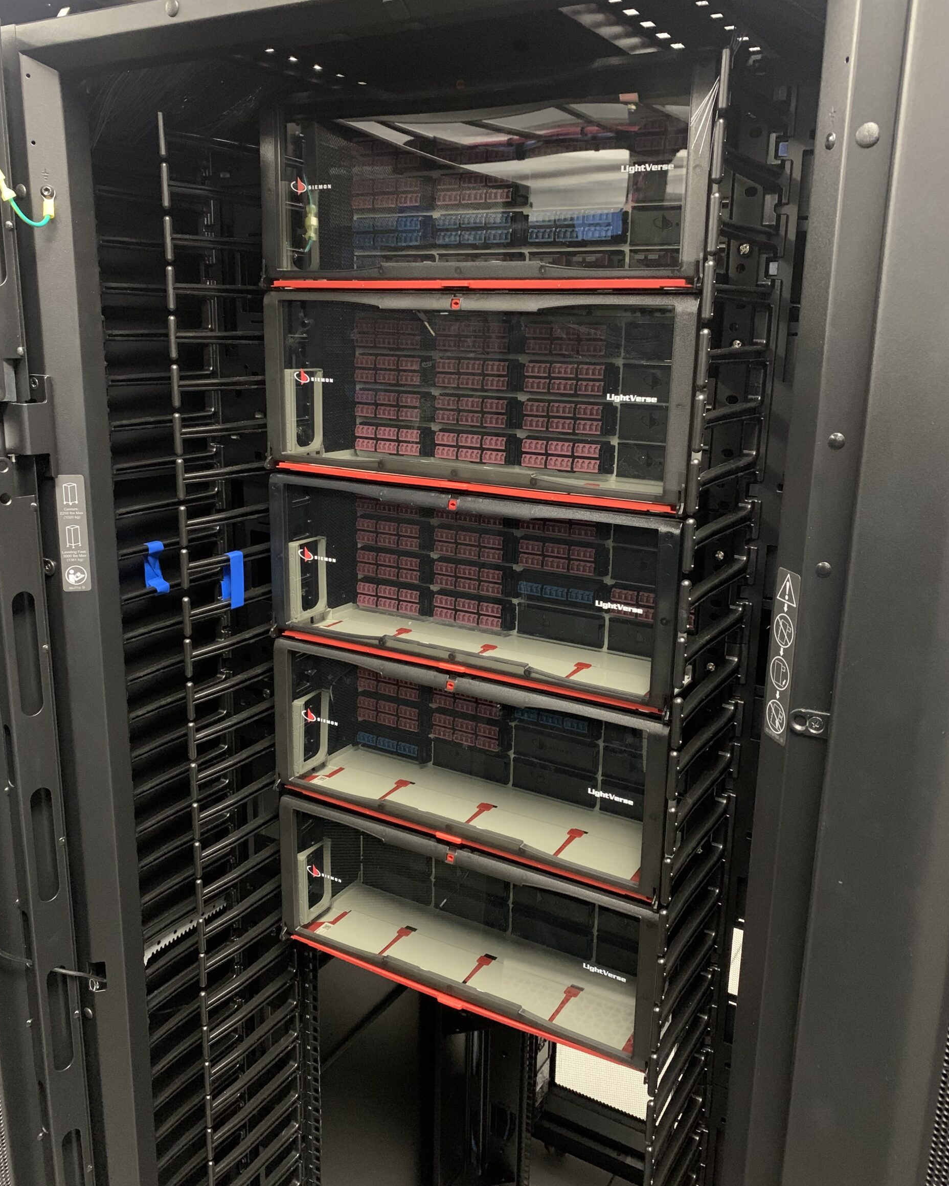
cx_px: 479
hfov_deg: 51.5
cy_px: 568
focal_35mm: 28
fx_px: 983
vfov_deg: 62.2
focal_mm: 4.25
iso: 640
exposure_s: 1/24
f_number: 1.8
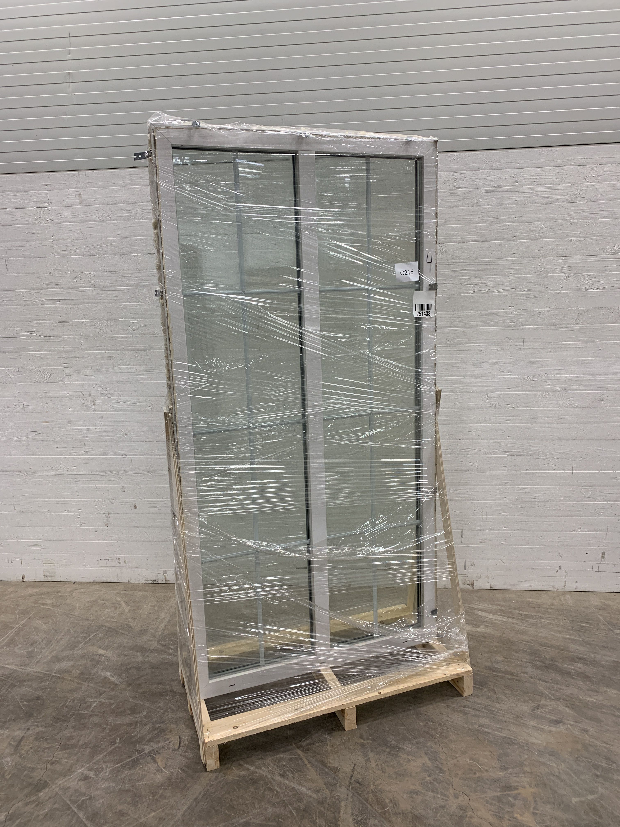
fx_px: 621
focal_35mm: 26
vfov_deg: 67.3
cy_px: 414
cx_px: 310
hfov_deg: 53.1
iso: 100
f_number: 1.8
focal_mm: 4.25
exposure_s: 1/95
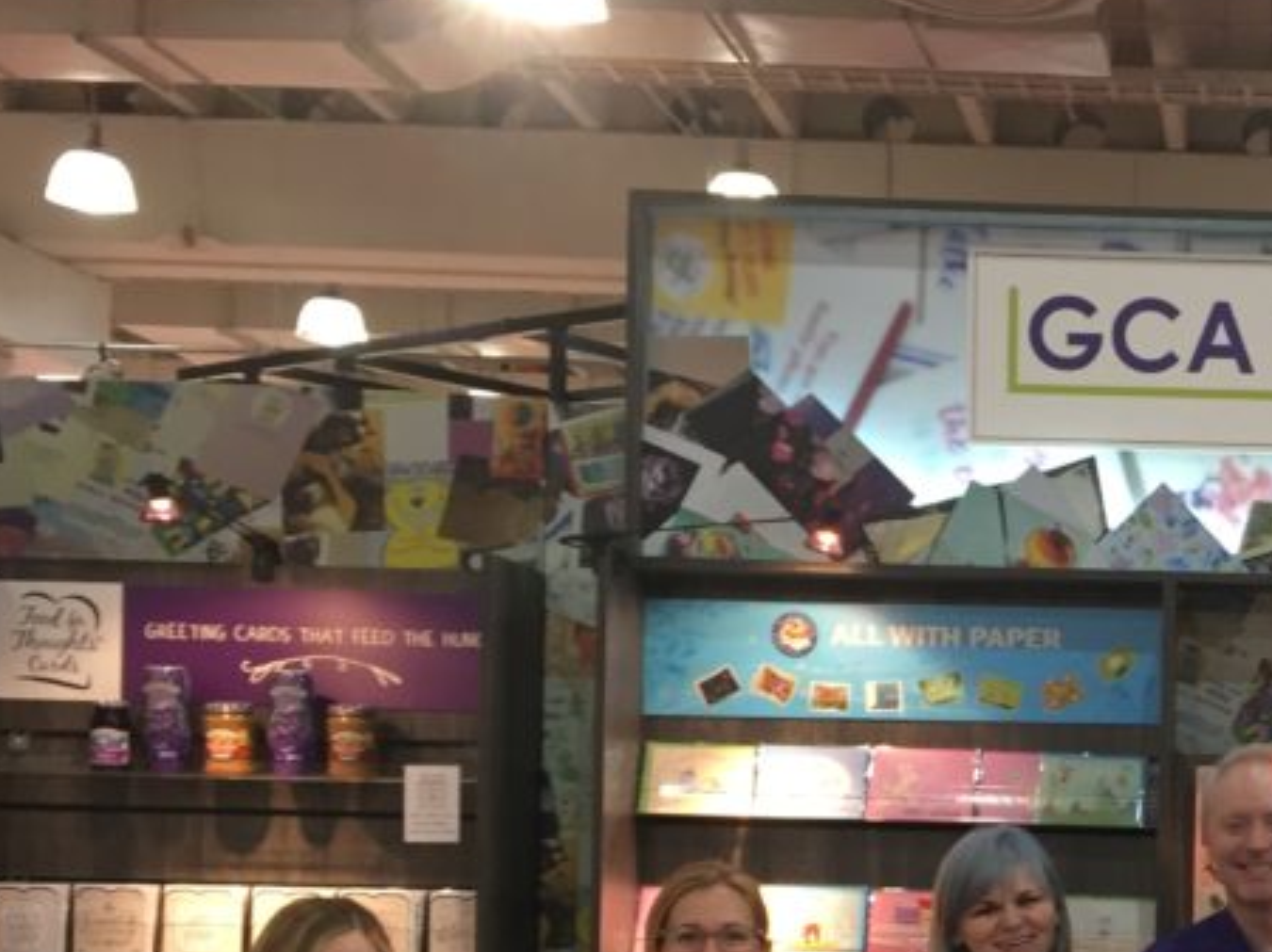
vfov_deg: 21.6
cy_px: 907
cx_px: 1337
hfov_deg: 27.3
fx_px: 2424
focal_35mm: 66
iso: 125
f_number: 2.2
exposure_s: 1/33
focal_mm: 4.15
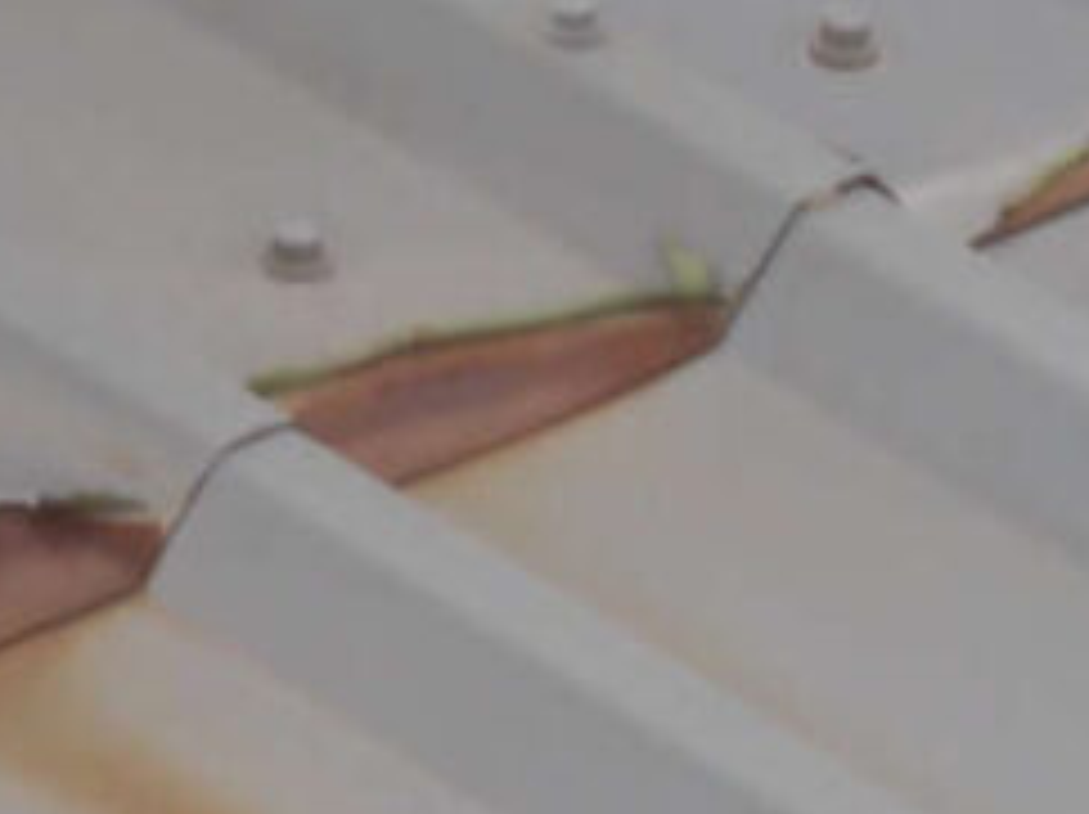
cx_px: -626
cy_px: 787
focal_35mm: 953
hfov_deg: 2.1
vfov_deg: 1.6
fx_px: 29951
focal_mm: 53.8
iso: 400
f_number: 5.8
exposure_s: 1/80
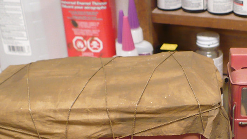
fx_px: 531
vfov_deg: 14.4
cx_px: 197
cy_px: 170
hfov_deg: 25.8
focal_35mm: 81
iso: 200
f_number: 2.8
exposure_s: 1/10
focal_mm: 6.1
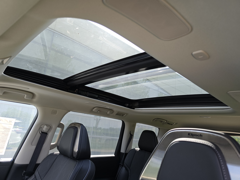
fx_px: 159
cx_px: 120
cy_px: 90
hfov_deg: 73.9
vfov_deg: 58.9
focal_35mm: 23
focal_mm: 6.3
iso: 40
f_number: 1.7
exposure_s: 1/180
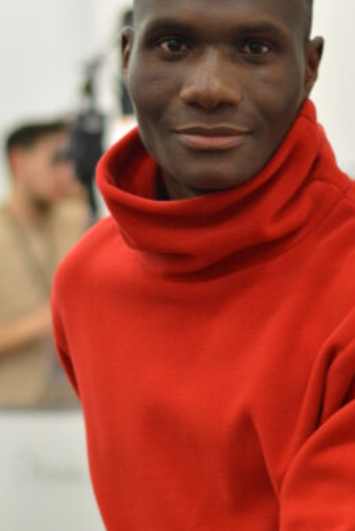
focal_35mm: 184
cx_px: 230
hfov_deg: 7.5
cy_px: 291
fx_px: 2719
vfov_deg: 11.2
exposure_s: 1/160
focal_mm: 50
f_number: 2.2
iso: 800
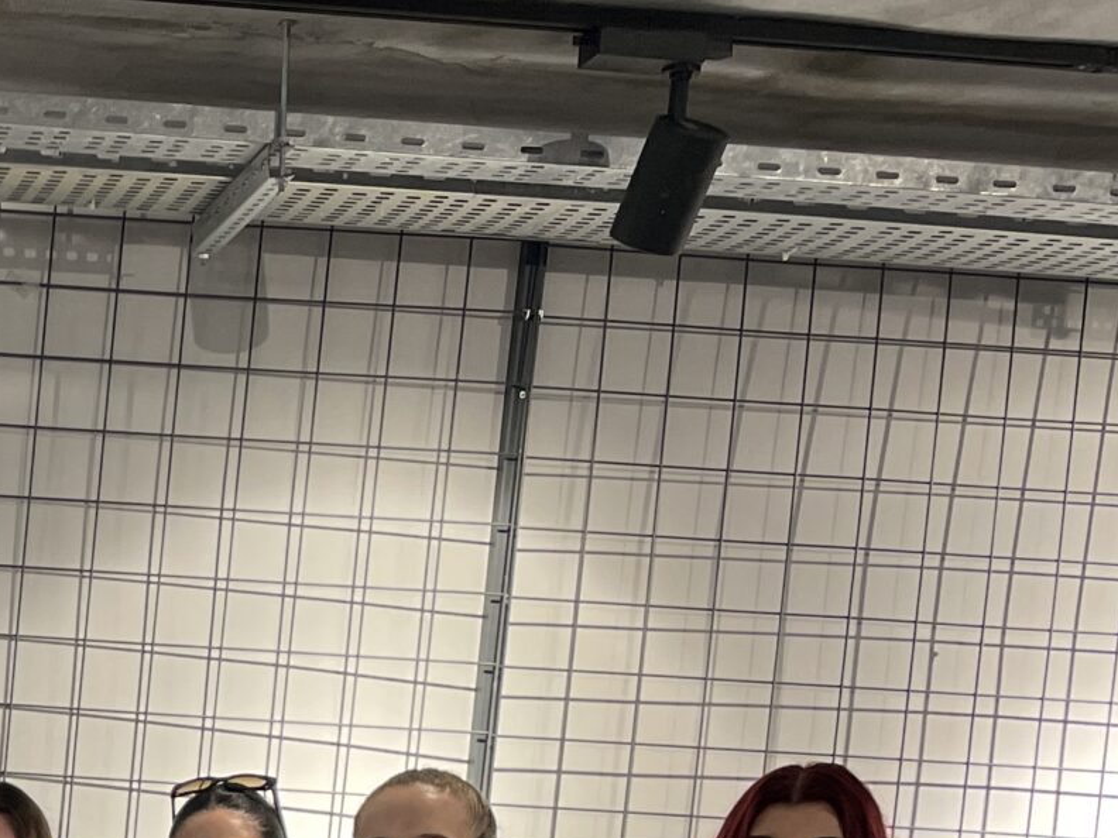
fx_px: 2713
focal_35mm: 84
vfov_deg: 16.3
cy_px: 1174
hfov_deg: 20.7
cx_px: -438
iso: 125
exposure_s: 1/100
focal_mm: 4.2
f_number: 1.6
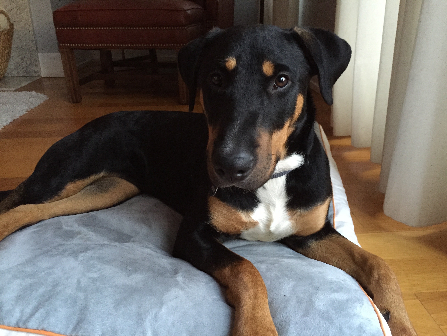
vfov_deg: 48.2
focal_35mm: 29
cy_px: 168
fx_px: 374
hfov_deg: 61.7
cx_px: 224
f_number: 2.2
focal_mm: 4.15
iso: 320
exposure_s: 1/15
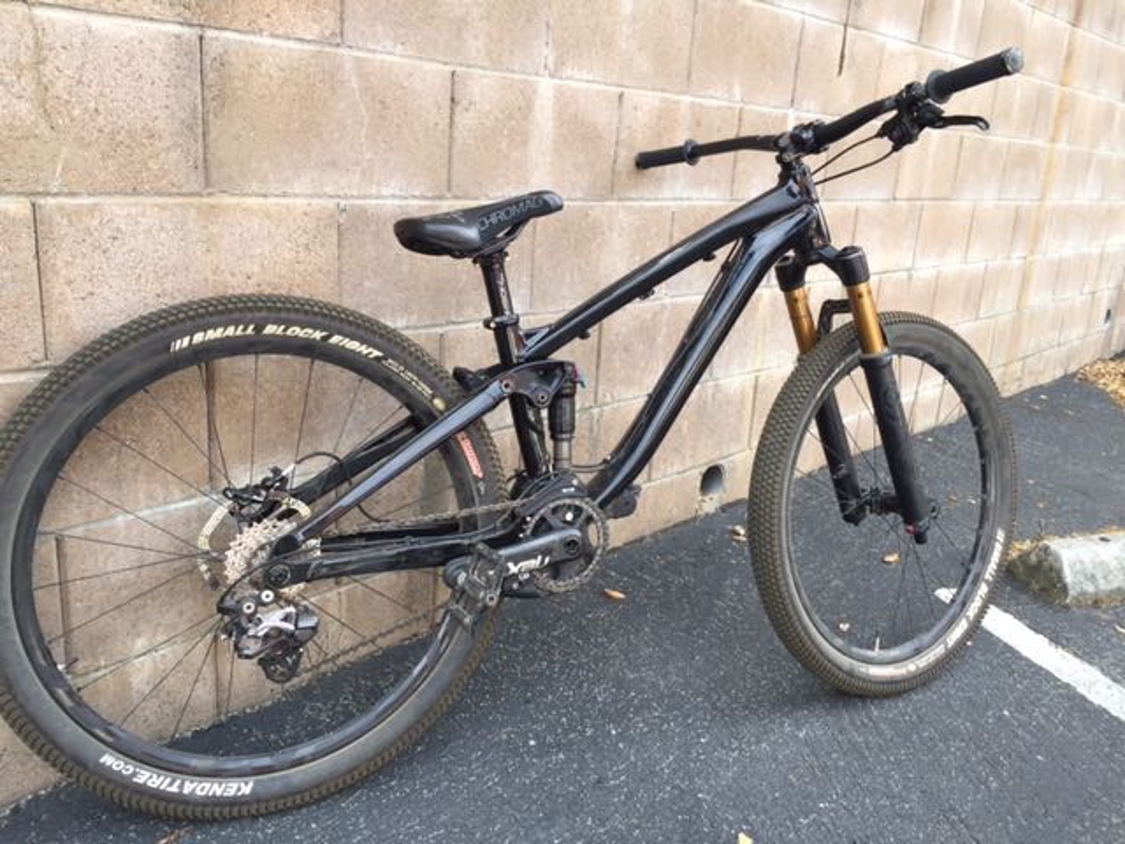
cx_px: 562
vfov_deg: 48.2
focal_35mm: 29
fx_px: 942
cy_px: 422
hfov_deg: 61.7
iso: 32
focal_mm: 4.15
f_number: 2.2
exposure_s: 1/153
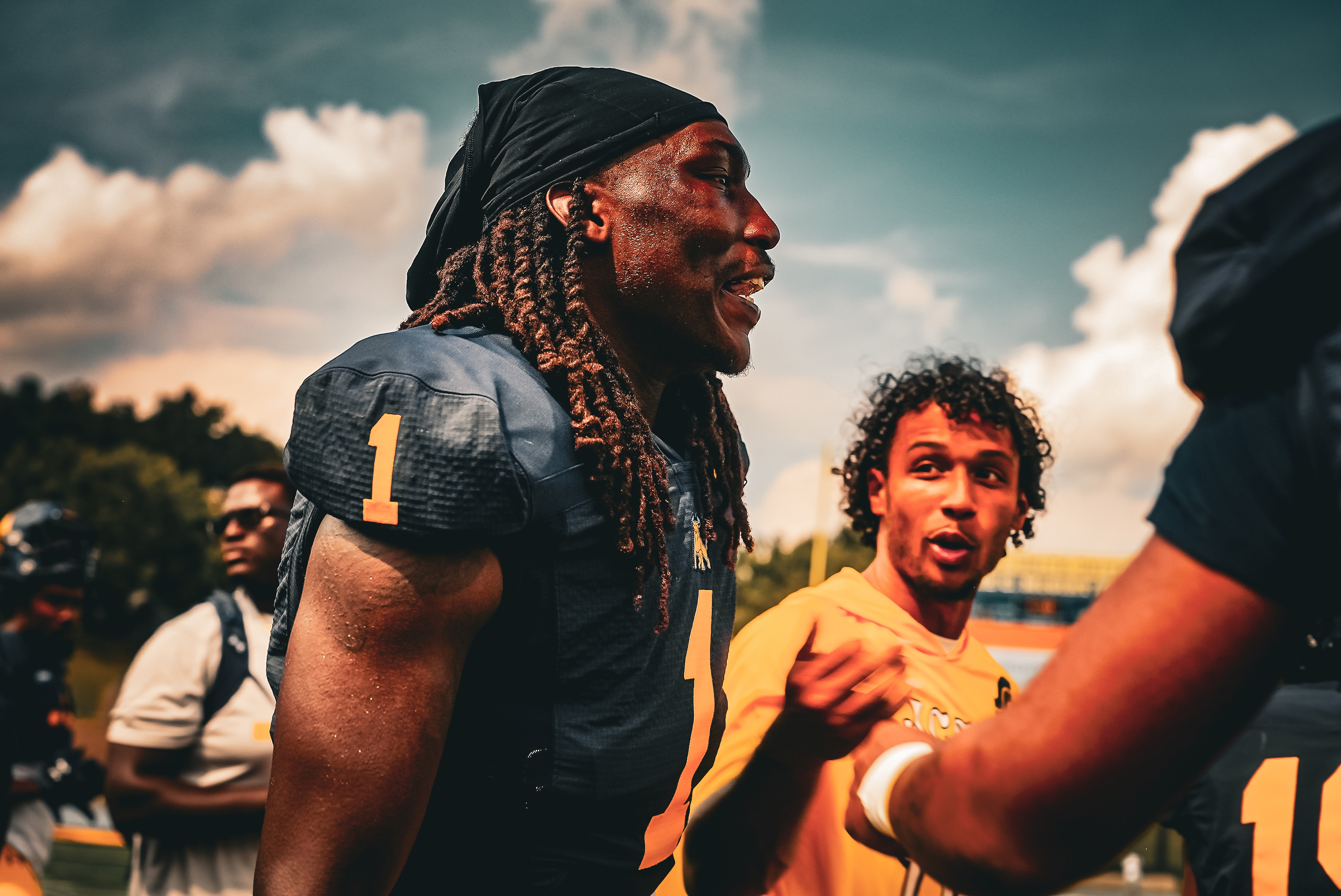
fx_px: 1863
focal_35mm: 50
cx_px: 670
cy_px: 448
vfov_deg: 27.0
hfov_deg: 39.6
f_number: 4
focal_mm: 50
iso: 500
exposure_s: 1/160
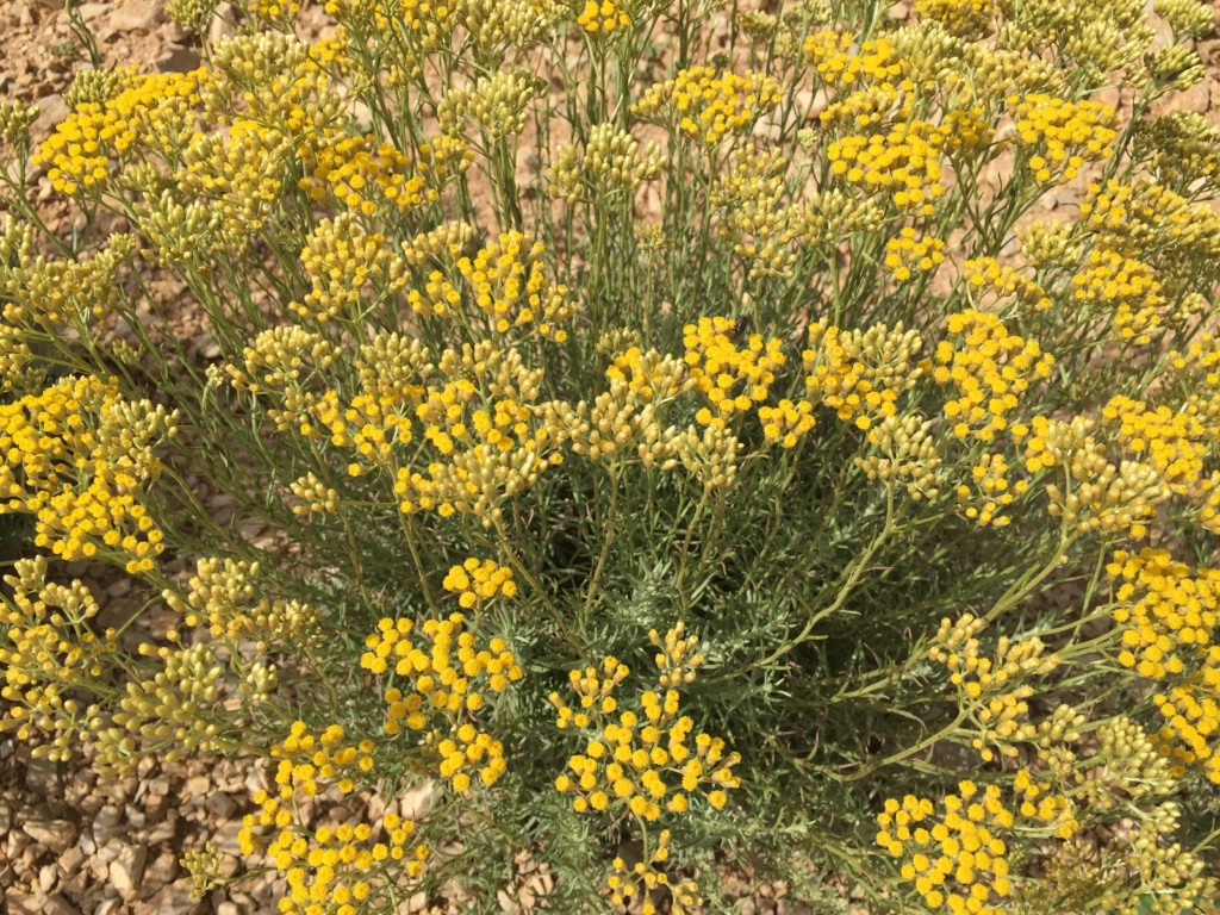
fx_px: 1022
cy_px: 458
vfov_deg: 48.2
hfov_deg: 61.7
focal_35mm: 29
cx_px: 610
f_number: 2.2
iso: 32
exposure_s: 1/3049
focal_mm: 4.15
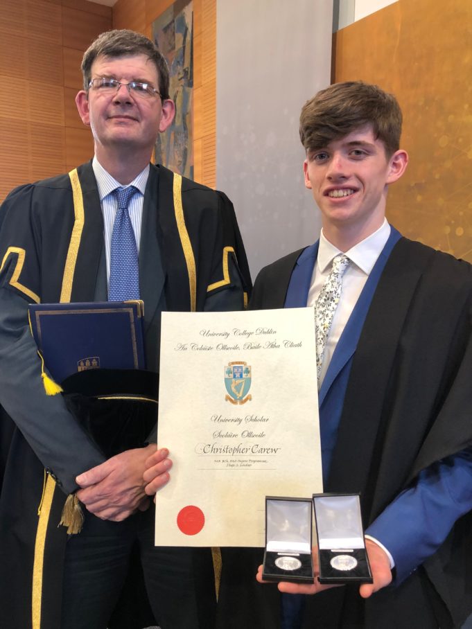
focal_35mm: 28
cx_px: 236
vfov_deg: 63.4
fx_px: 509
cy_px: 314
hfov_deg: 49.7
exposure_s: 1/33
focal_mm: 3.99
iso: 40
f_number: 1.8
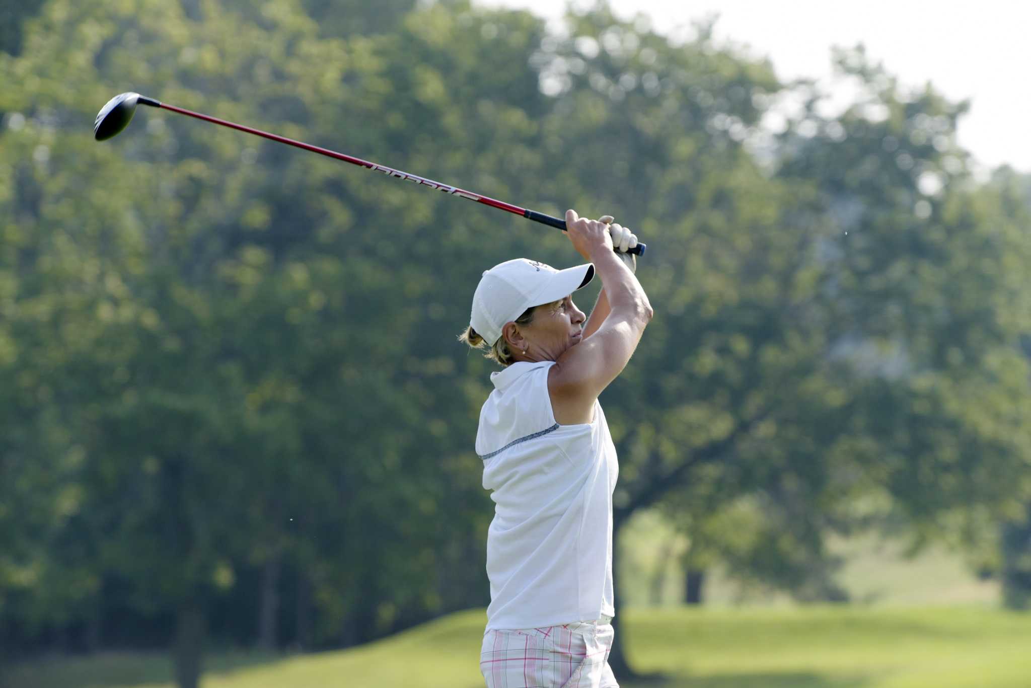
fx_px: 6302
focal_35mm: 220
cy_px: 344
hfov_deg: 9.4
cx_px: 516
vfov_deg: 6.3
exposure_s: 1/800
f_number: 5.6
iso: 400
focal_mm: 220
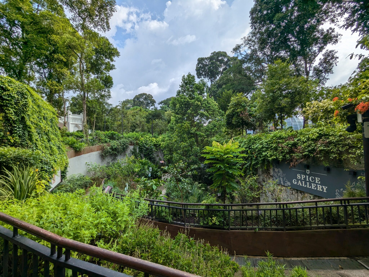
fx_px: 171
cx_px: 184
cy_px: 138
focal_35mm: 16
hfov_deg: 94.5
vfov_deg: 78.1
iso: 32
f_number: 2.2
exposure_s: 1/1431
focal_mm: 2.35
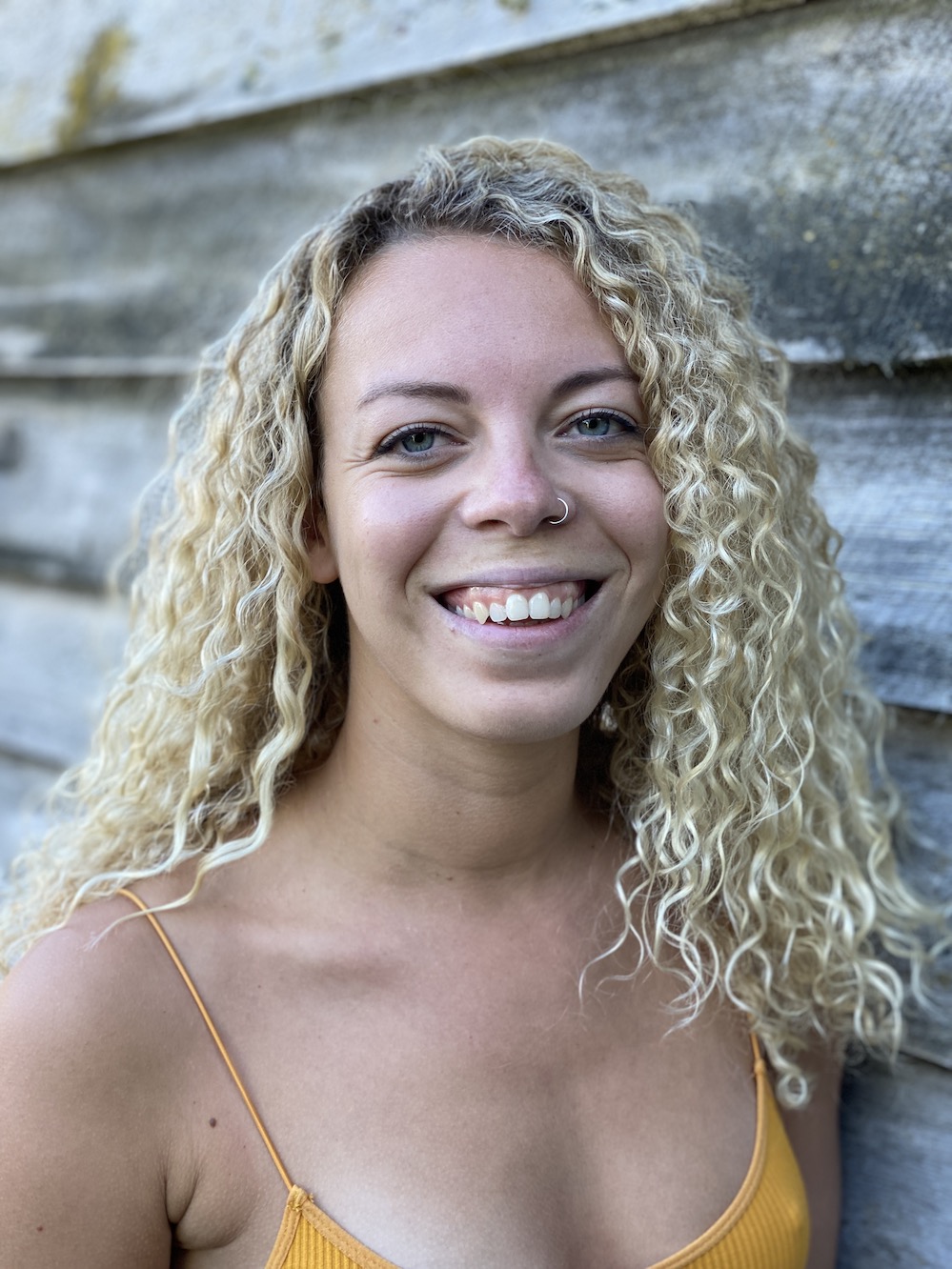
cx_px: 476
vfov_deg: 36.8
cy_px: 634
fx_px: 1907
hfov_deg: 28.0
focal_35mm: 52
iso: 50
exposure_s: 1/122
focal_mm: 6
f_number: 2
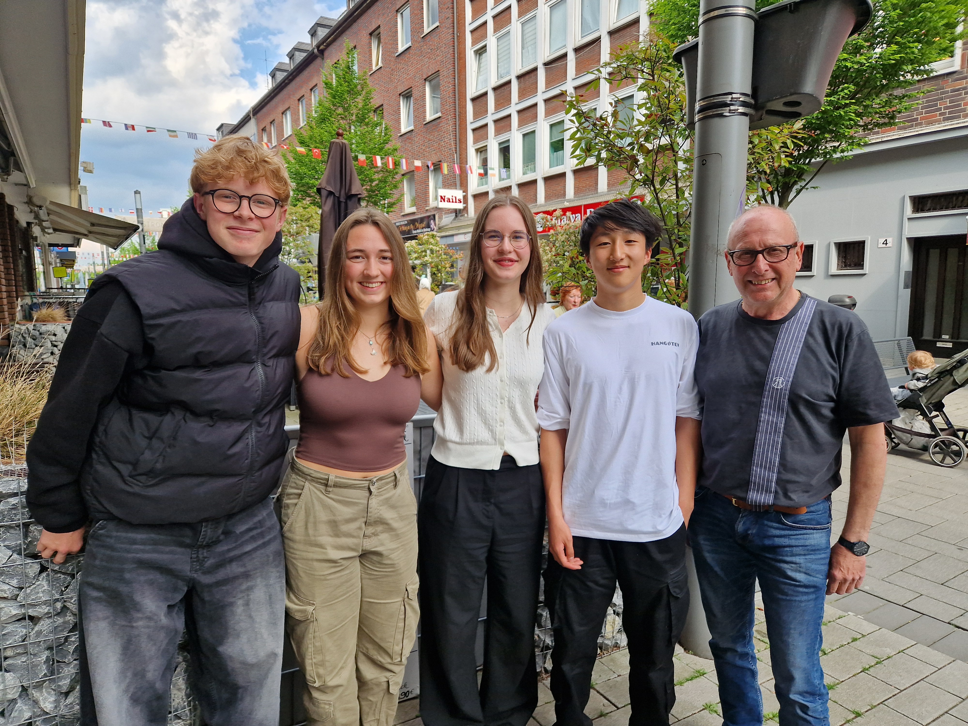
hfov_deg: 73.9
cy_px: 363
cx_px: 484
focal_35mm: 23
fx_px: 643
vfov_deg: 58.9
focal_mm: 5.4
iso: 50
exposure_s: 1/431
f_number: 1.8
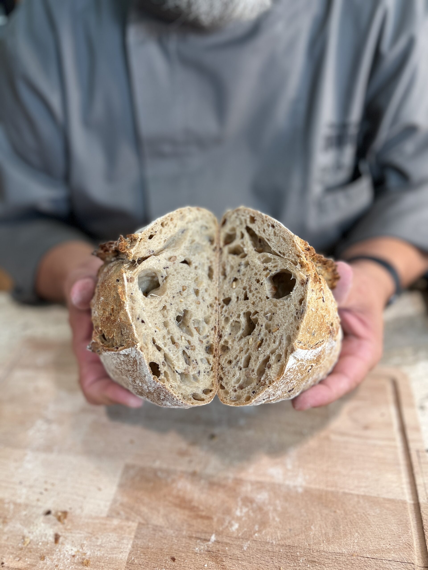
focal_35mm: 26
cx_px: 214
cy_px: 285
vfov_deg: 67.3
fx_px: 429
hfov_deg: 53.1
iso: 100
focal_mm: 5.7
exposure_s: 1/100
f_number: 1.5
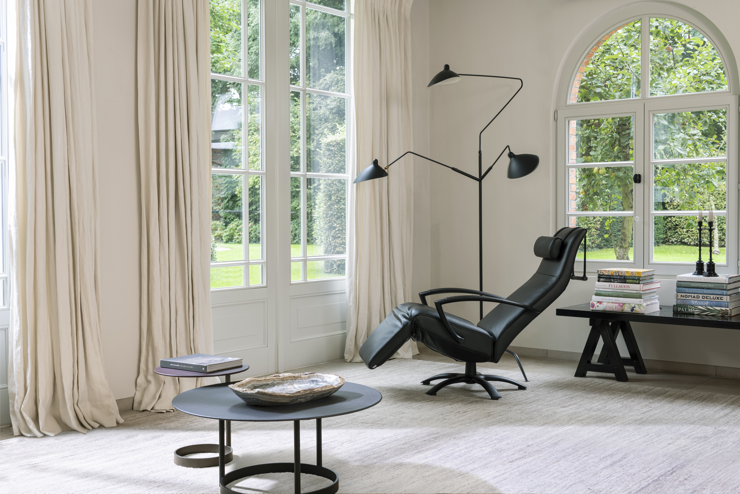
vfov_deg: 29.9
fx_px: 925
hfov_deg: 43.6
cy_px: 247
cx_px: 370
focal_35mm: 45
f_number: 8
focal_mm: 45
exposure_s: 1/3
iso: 100
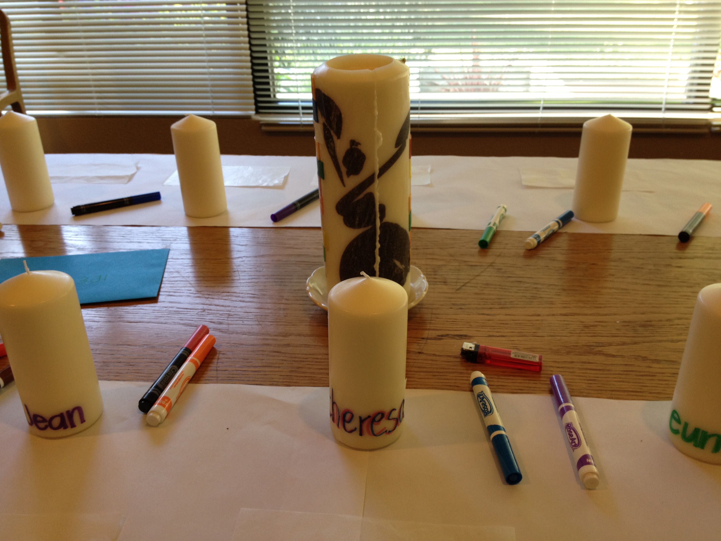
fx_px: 729
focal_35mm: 35
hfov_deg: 52.6
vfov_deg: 40.7
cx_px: 360
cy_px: 270
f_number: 2.4
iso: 64
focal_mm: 4.28
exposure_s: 1/24
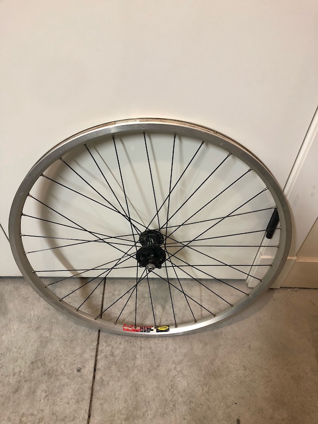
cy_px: 212
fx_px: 343
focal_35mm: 28
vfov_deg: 63.4
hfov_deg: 49.7
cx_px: 159
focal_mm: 3.99
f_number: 1.8
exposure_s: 1/15
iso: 50
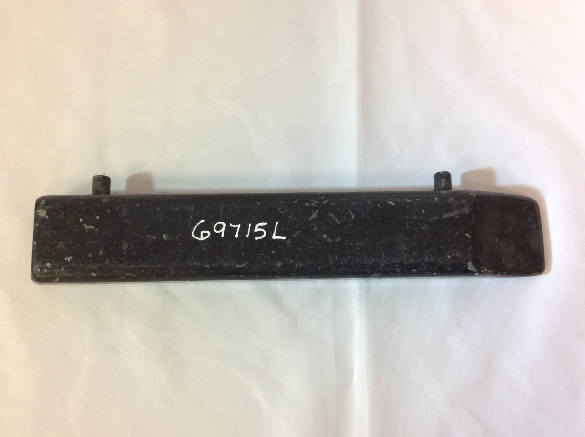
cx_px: 292
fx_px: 540
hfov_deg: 56.9
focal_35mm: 32
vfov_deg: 44.1
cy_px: 218
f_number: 2.4
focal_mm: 3.3
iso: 64
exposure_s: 1/24
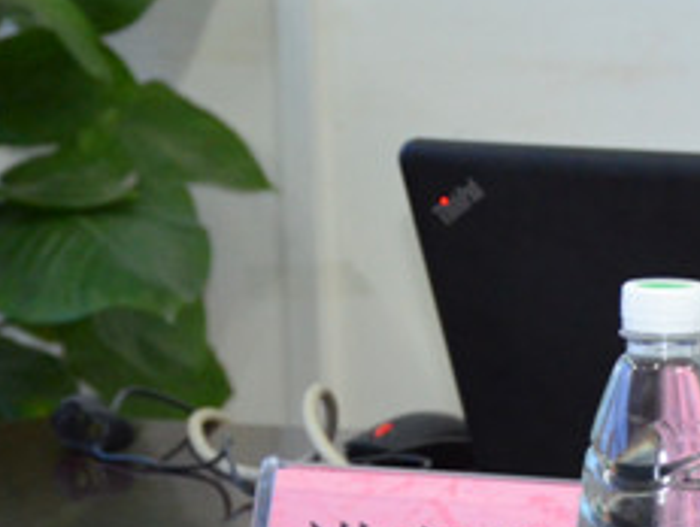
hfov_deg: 9.8
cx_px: 715
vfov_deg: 7.5
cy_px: 232
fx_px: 4030
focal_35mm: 199
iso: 1600
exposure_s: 1/60
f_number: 4.5
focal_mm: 40
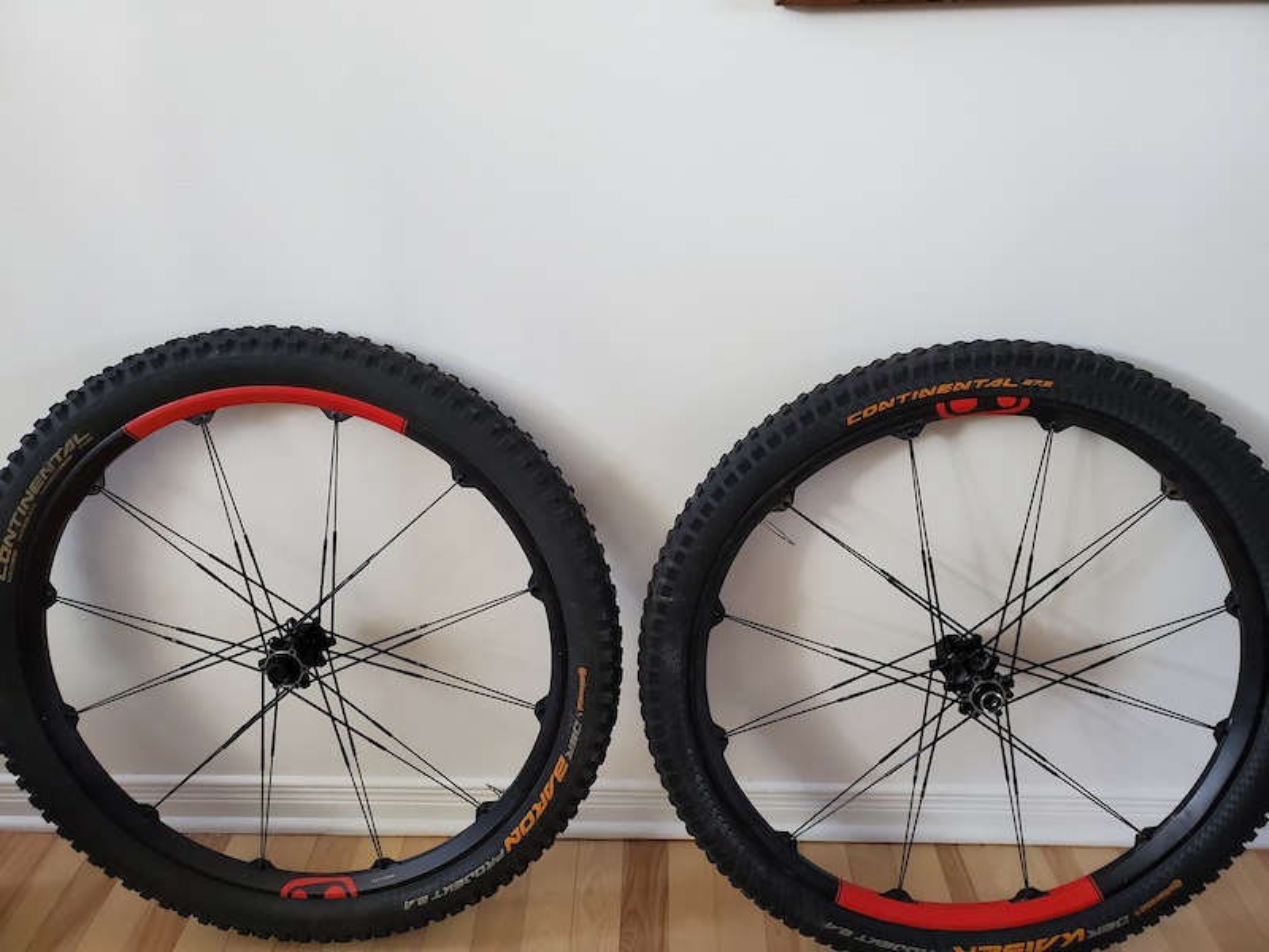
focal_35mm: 26
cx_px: 634
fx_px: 953
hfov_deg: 67.3
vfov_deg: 53.1
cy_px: 476
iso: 250
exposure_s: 1/40
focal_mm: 4.3
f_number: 2.4
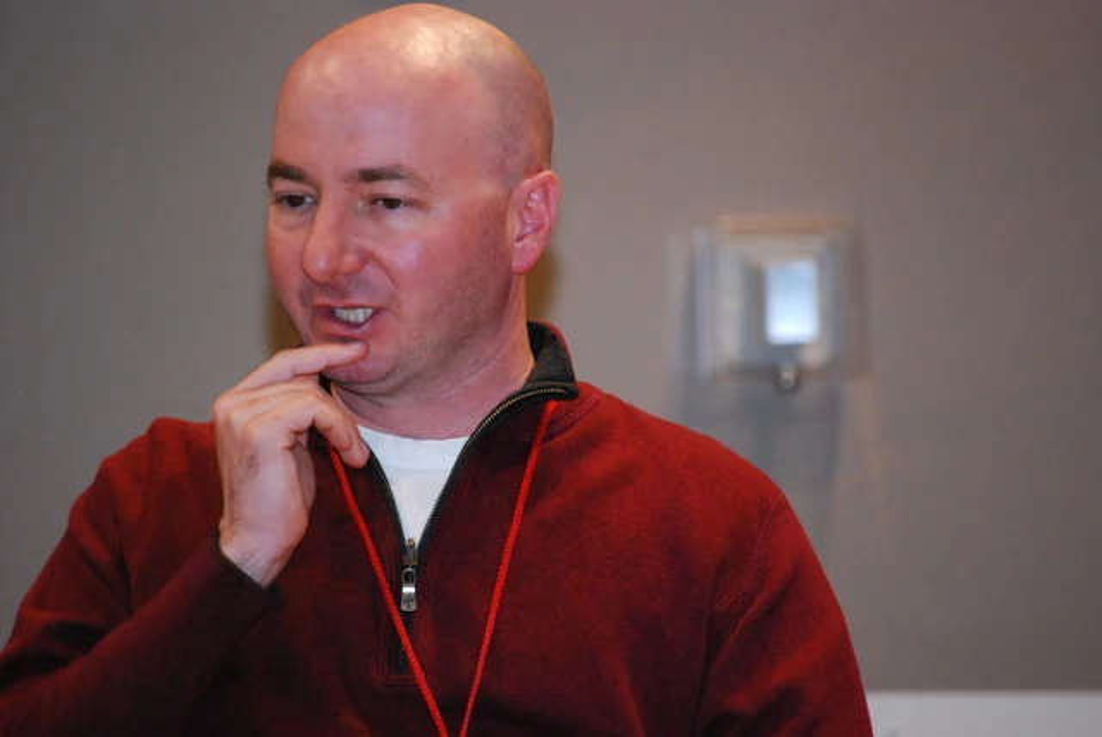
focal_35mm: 300
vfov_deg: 4.6
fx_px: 9191
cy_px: 368
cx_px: 551
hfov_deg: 6.9
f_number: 5.6
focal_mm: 200
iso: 1600
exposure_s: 1/60
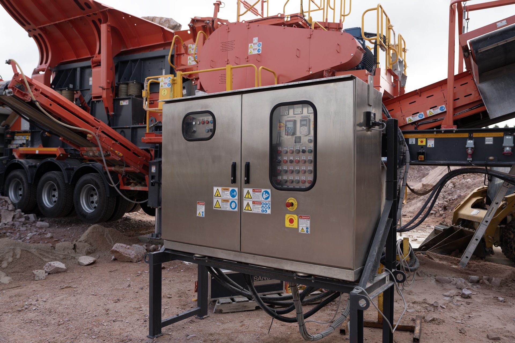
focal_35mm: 29
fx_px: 415
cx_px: 258
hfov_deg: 63.7
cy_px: 172
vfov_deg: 45.0
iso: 100
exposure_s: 1/400
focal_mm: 29
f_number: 4
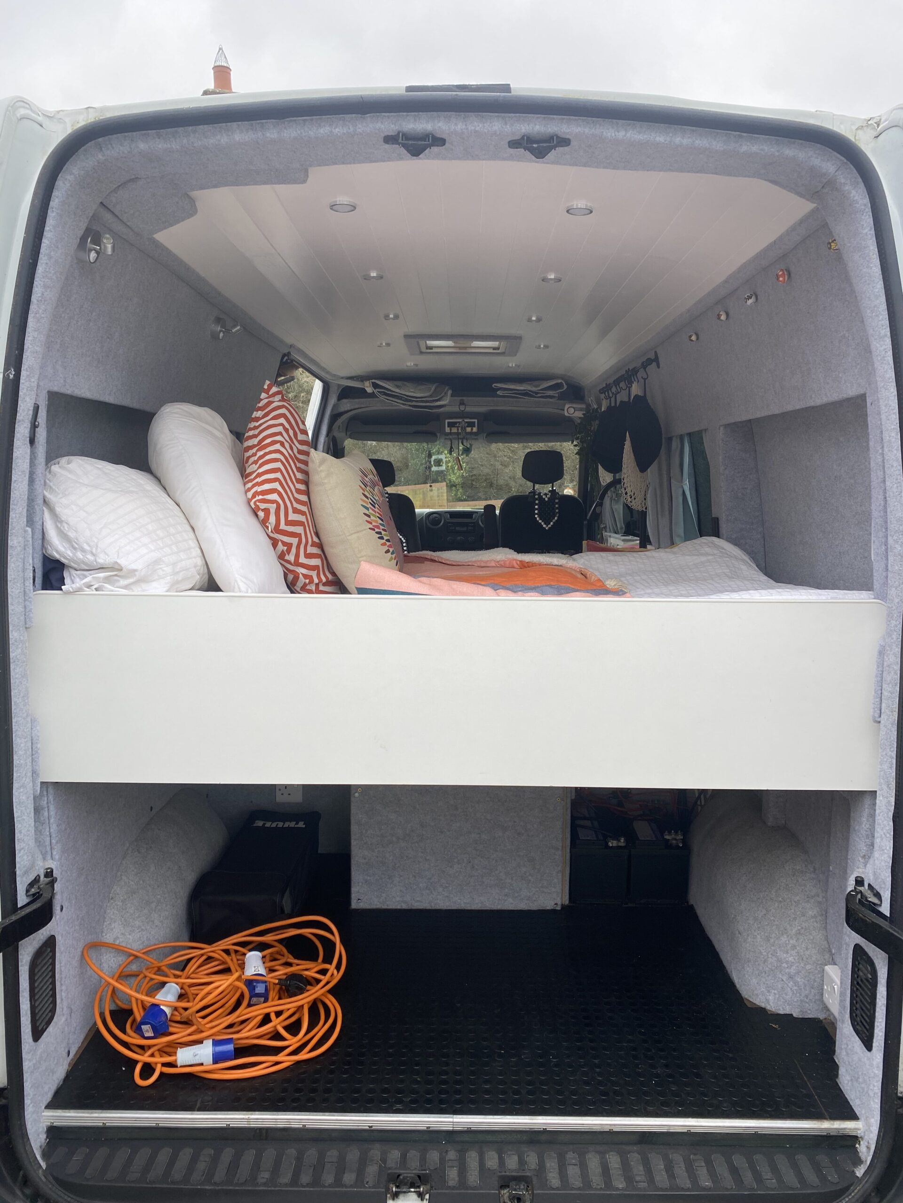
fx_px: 904
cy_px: 602
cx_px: 452
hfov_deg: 53.1
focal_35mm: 26
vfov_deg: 67.3
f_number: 1.8
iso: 32
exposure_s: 1/332
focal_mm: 4.25
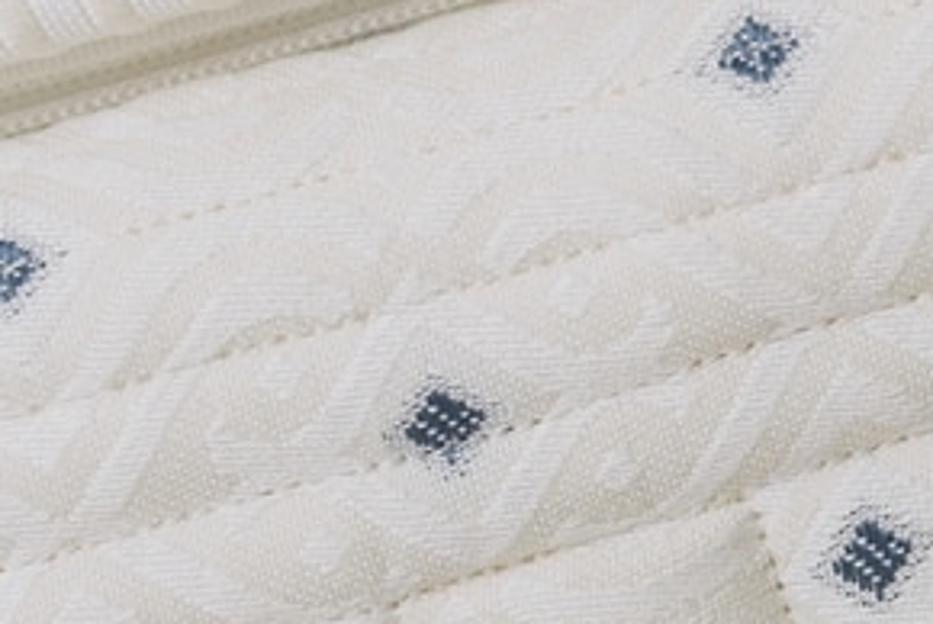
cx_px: 2284
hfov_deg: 3.5
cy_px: 947
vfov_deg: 2.3
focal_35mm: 586
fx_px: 15202
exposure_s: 1/125
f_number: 2.2
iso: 400
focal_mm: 85
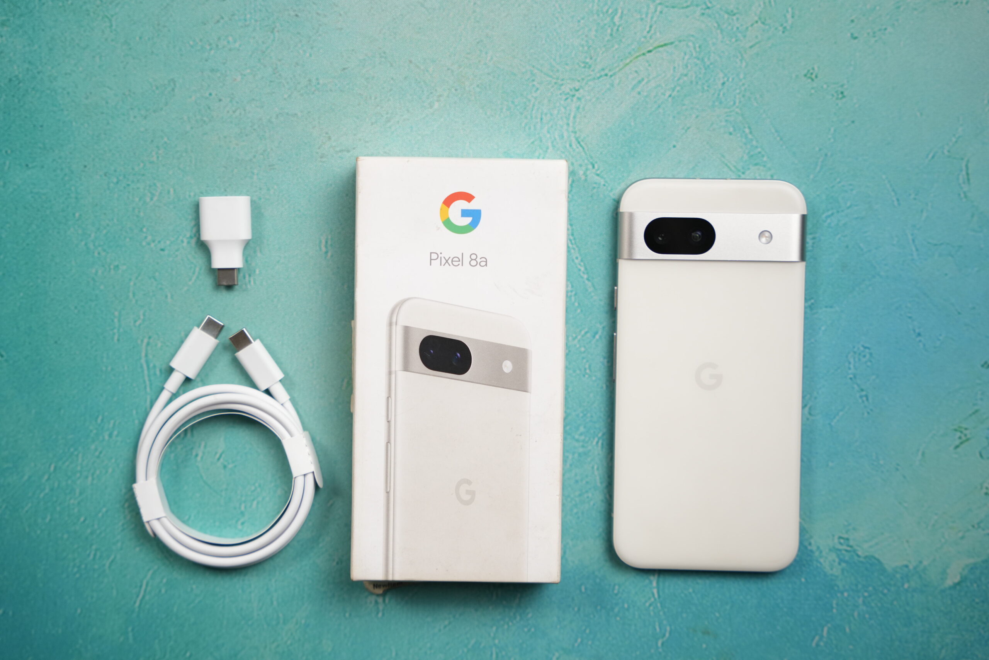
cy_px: 330
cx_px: 494
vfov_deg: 19.5
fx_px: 1923
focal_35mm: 70
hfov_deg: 28.8
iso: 640
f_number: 3.5
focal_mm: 70
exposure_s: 1/125
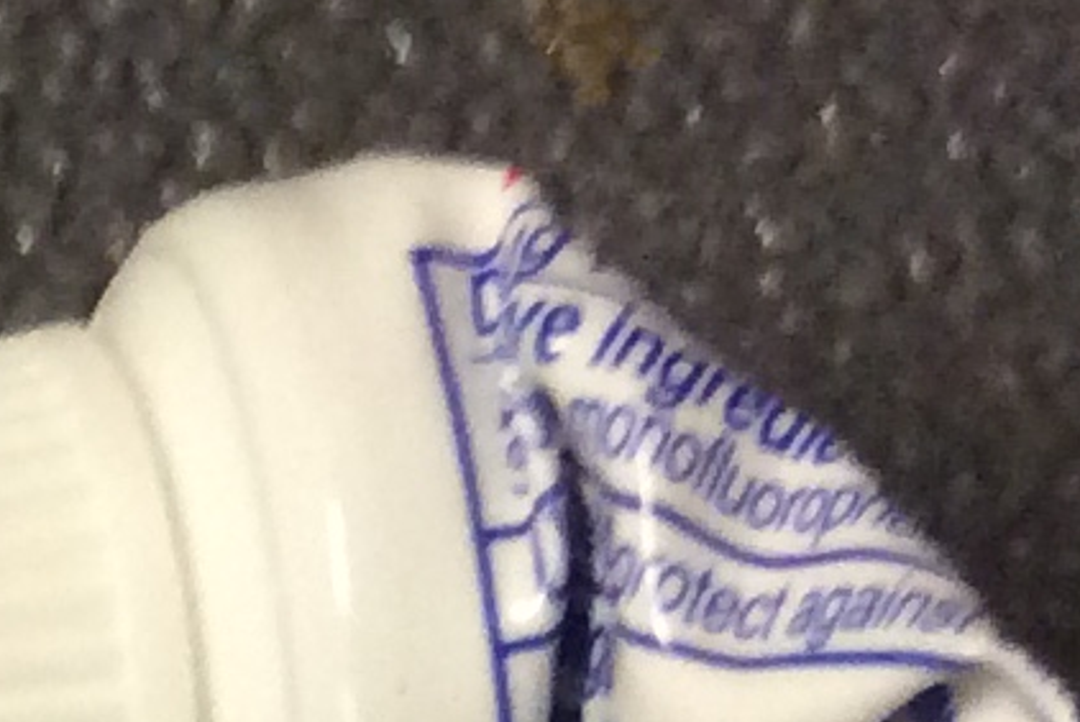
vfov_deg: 6.6
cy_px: 1411
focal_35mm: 204
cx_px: -1223
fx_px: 6124
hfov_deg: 9.3
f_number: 2.4
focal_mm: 3.3
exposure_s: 1/24
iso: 125
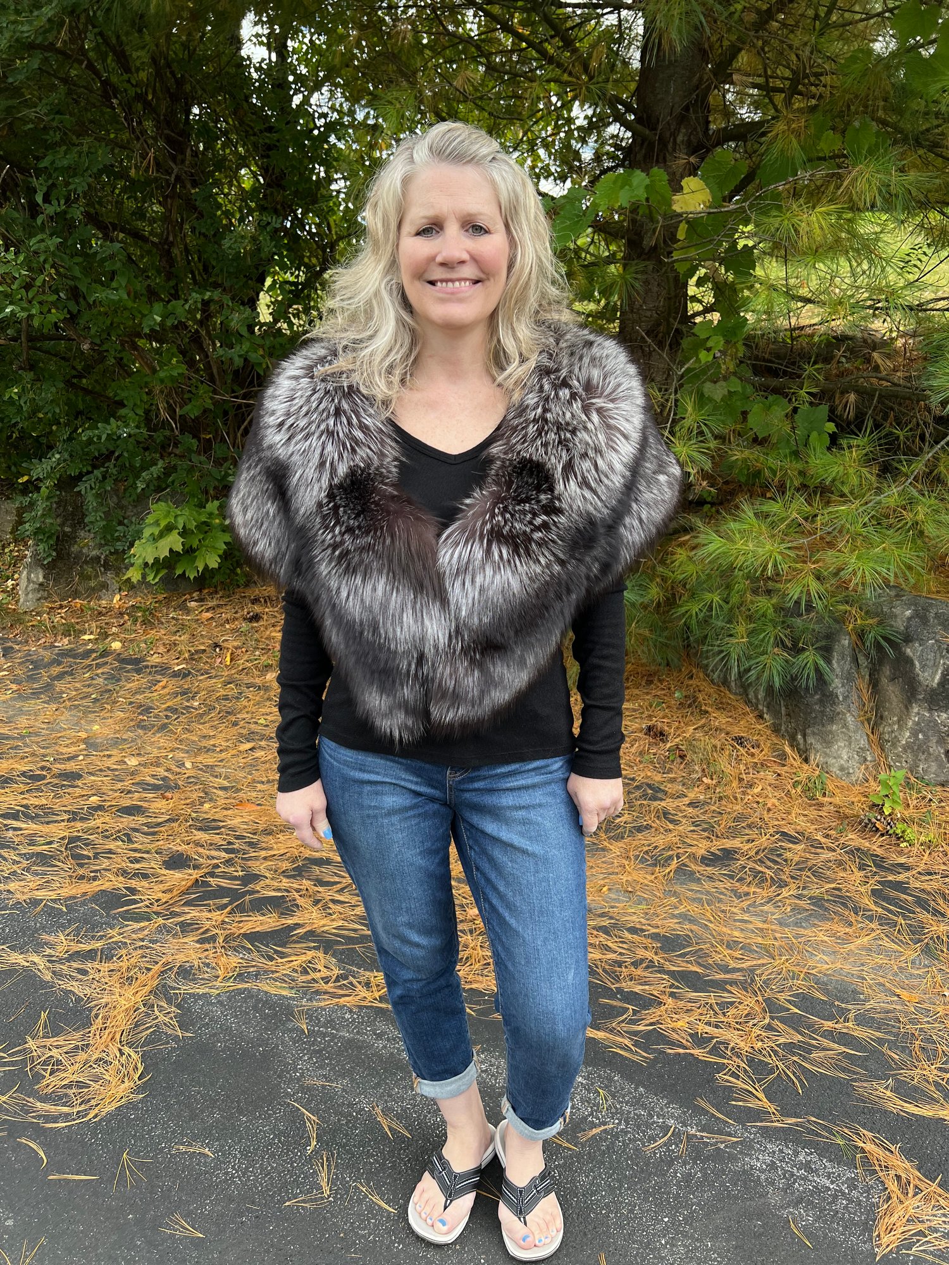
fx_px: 950
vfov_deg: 67.3
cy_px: 632
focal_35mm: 26
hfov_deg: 53.1
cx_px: 474
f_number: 1.5
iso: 50
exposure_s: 1/678
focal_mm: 5.7
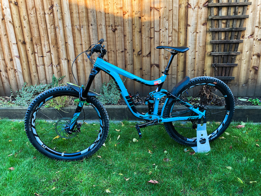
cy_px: 98
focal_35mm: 28
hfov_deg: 63.4
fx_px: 211
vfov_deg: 49.7
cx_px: 130
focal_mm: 3.99
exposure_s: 1/90
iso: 80
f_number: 1.8
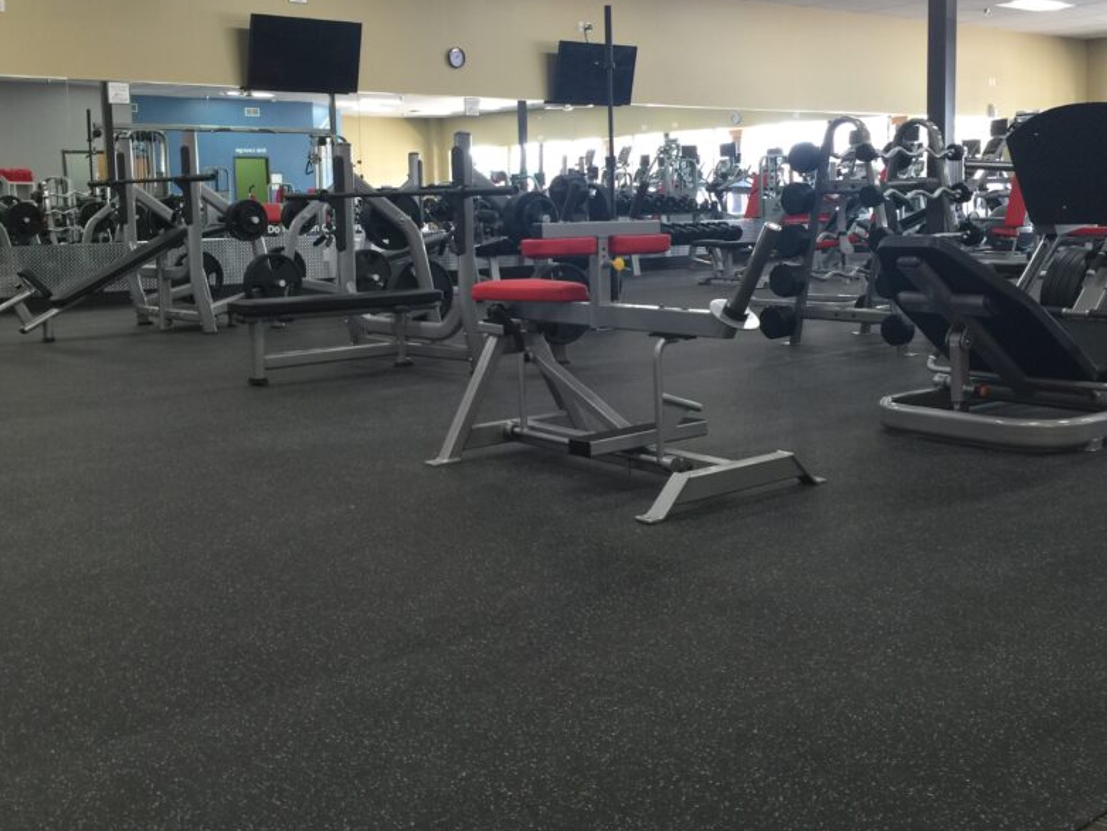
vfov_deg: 37.5
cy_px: 301
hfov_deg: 49.0
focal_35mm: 38
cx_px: 551
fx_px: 1215
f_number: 2.2
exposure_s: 1/15
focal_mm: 4.15
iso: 32
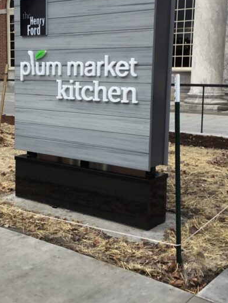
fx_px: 456
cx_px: 84
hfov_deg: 27.9
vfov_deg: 36.7
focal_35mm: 52
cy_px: 127
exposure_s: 1/122
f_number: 2.4
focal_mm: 3.3
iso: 25
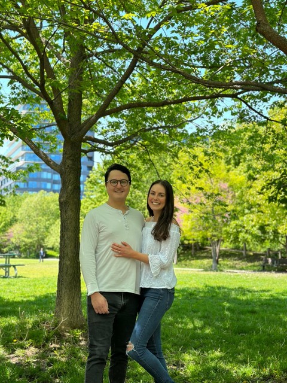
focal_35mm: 48
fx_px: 531
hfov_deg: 30.3
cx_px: 144
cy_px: 192
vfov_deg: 39.7
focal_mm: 6.86
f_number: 1.78
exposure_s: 1/903
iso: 80
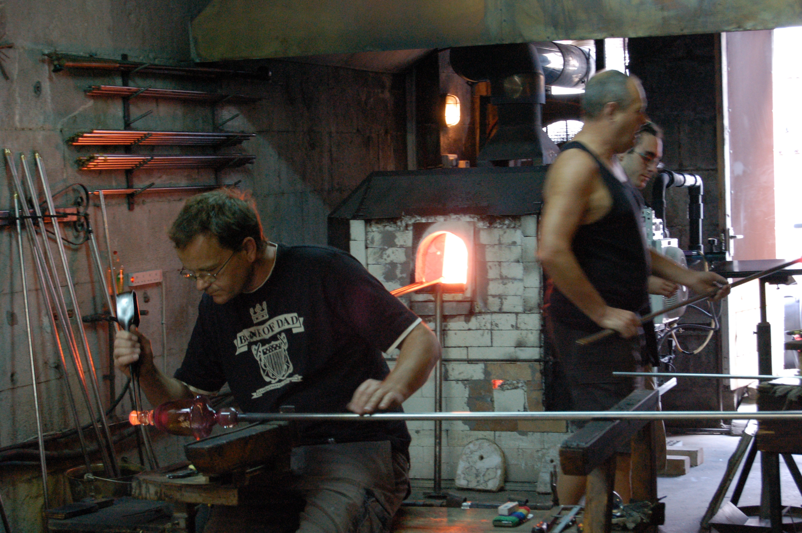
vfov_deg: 16.5
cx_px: 401
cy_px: 266
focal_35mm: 82
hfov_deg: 24.6
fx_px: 1836
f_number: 5.6
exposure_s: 1/15
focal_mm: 55
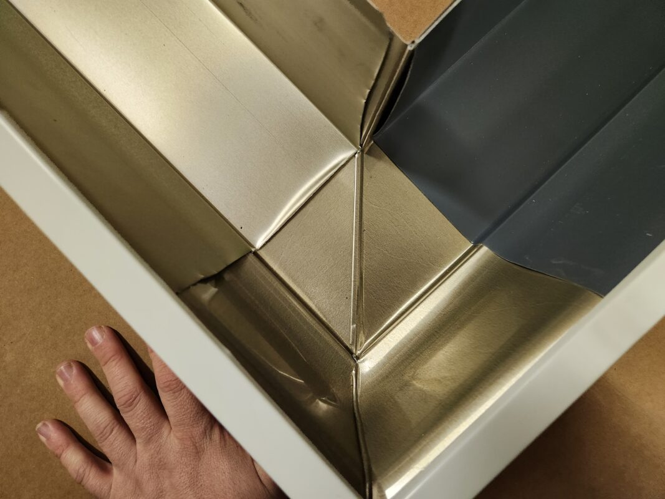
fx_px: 442
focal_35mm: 23
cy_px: 250
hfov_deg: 73.9
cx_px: 332
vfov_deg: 58.9
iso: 640
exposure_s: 1/120
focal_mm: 5.4
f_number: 1.8
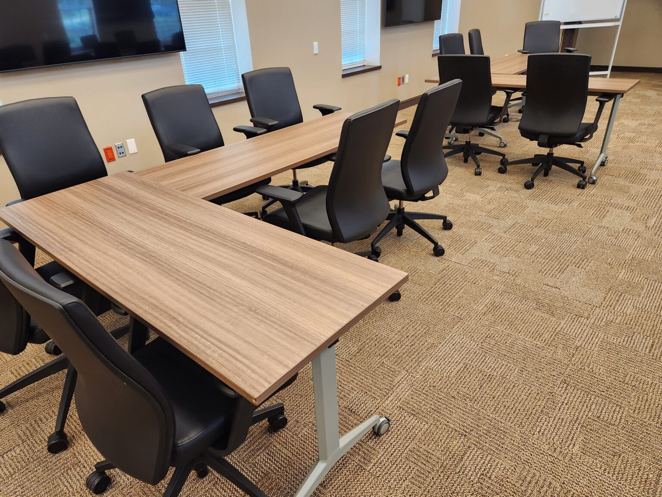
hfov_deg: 73.9
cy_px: 248
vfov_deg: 58.9
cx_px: 331
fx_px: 440
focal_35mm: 23
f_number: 1.8
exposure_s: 1/120
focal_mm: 5.4
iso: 320
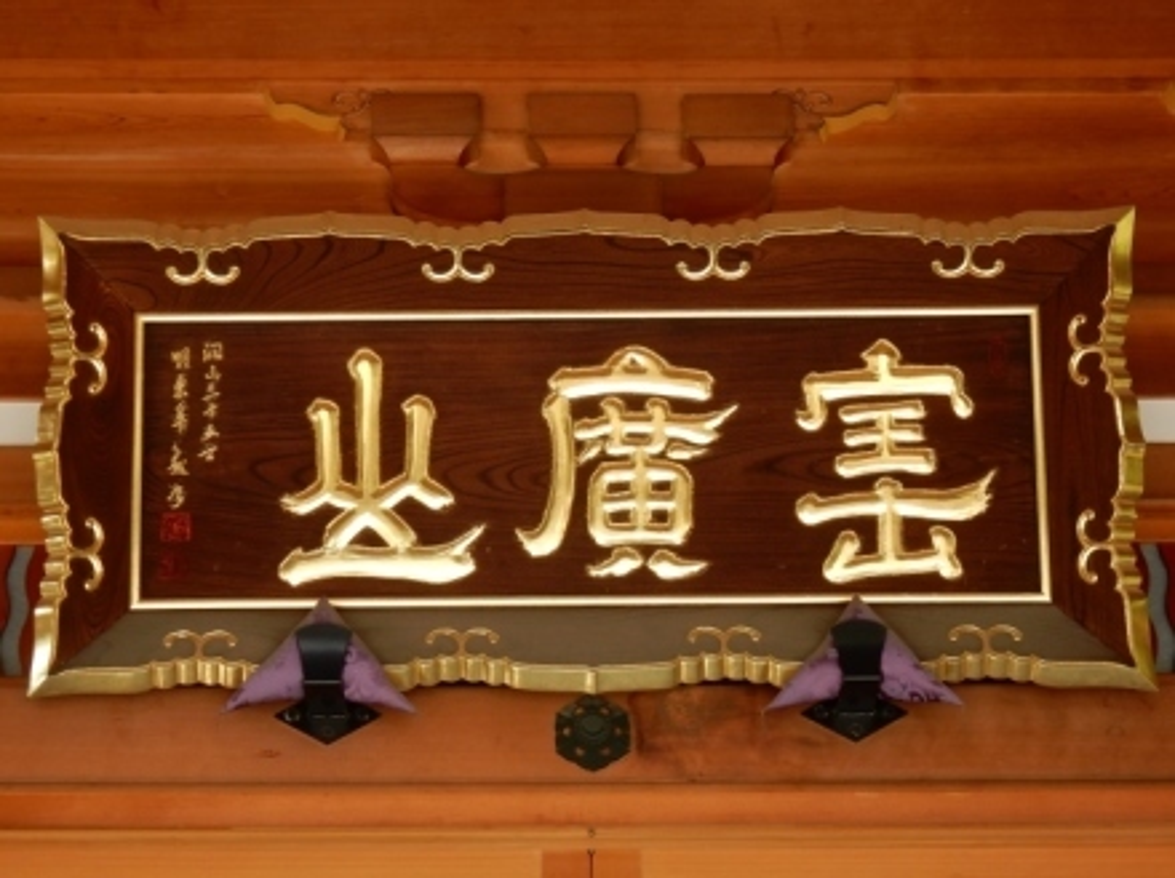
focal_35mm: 84
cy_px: 439
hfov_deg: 23.3
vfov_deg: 17.5
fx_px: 2848
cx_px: 588
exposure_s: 1/100
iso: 125
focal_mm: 14.9
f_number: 5
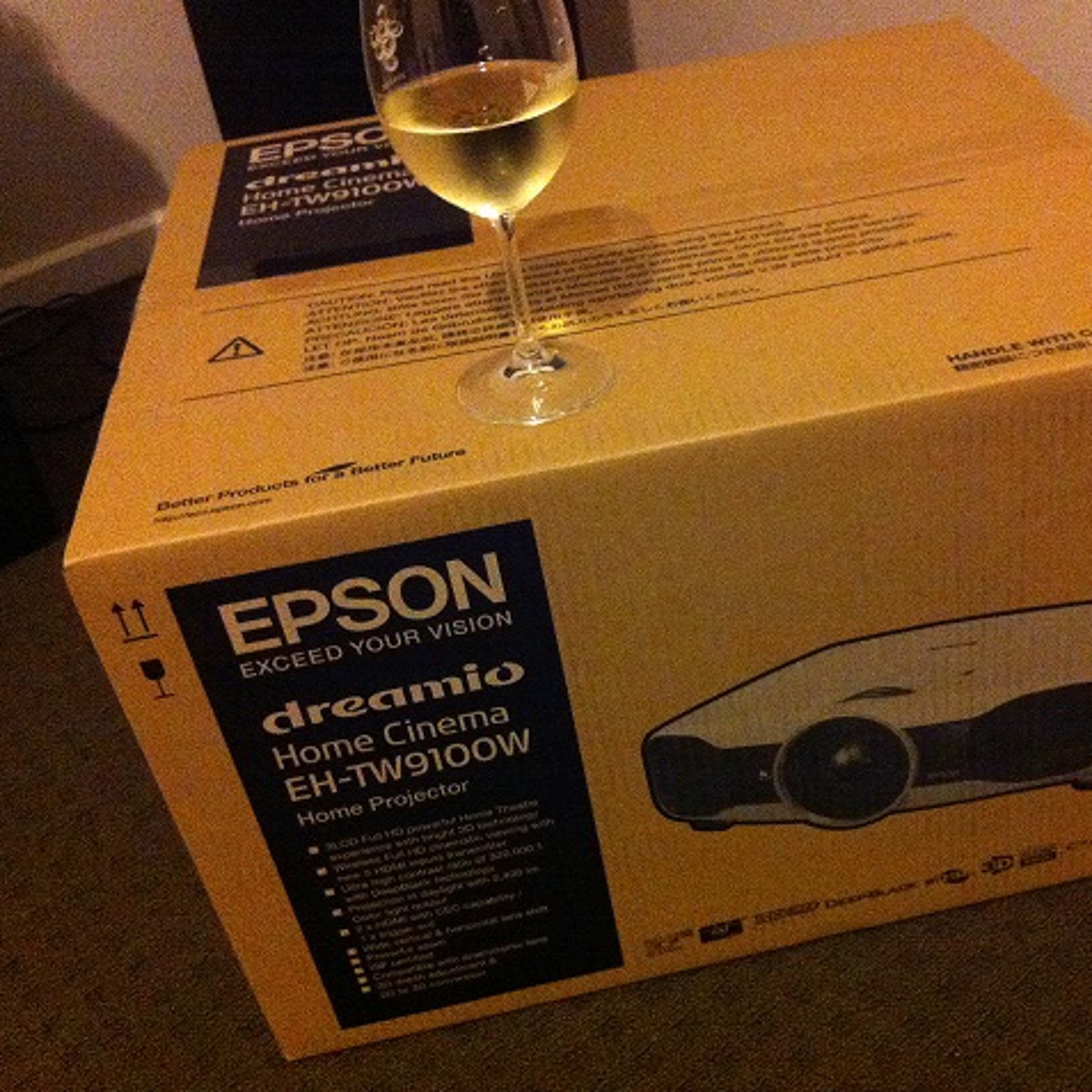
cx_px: 689
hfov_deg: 39.7
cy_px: 543
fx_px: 1499
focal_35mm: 42
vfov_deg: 40.0
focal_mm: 3.85
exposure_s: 1/15
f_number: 2.8
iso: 1000
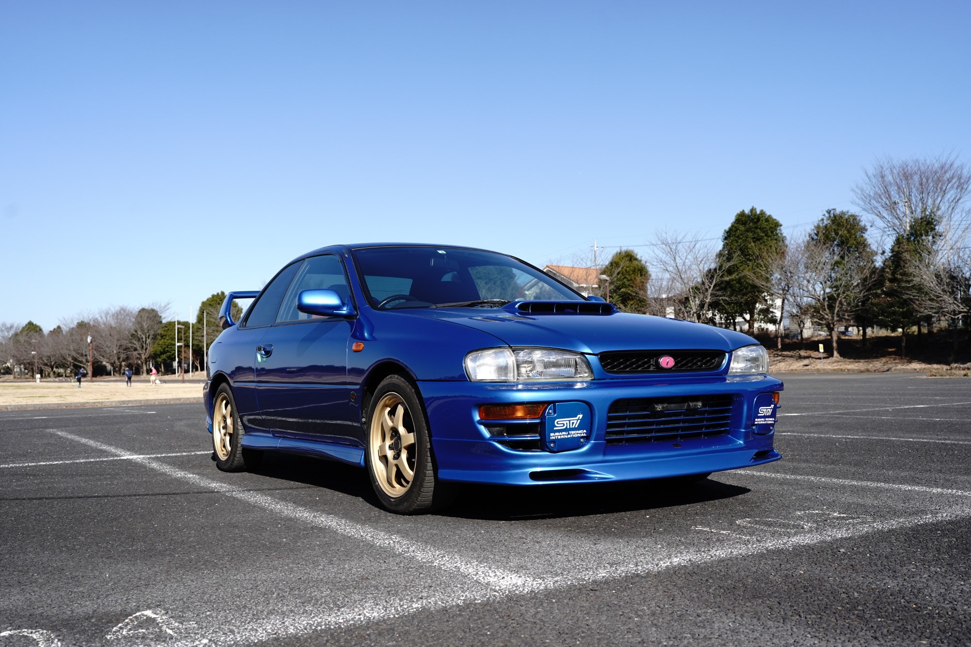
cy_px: 324
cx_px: 486
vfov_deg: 37.8
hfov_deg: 54.4
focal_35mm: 35
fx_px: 944
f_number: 5.6
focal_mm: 35
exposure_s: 1/2500
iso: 400
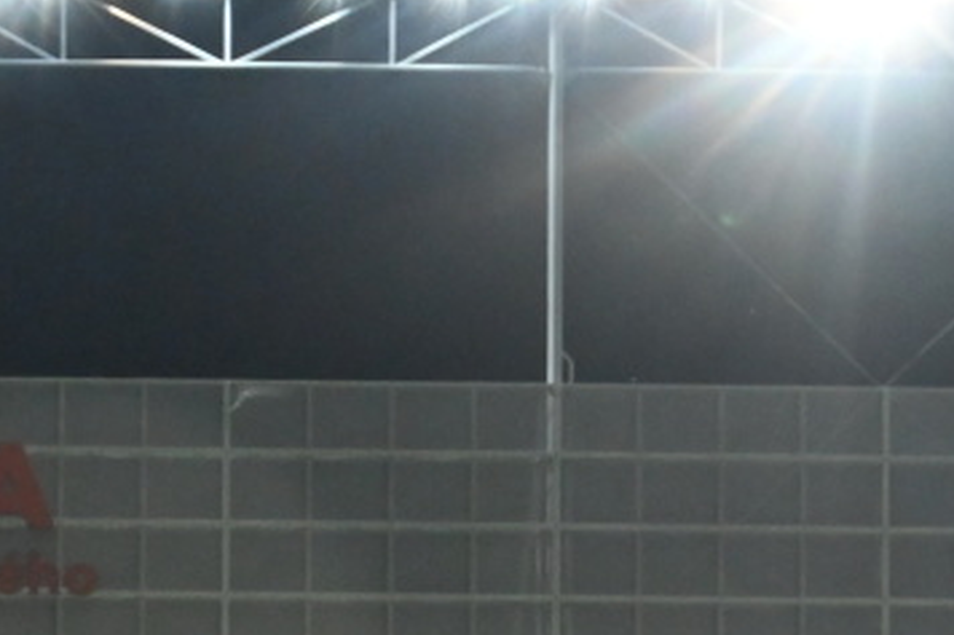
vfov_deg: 10.1
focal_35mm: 130
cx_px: 129
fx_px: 3447
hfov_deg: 15.6
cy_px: 1073
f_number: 5.6
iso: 5000
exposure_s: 1/1000
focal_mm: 30.5
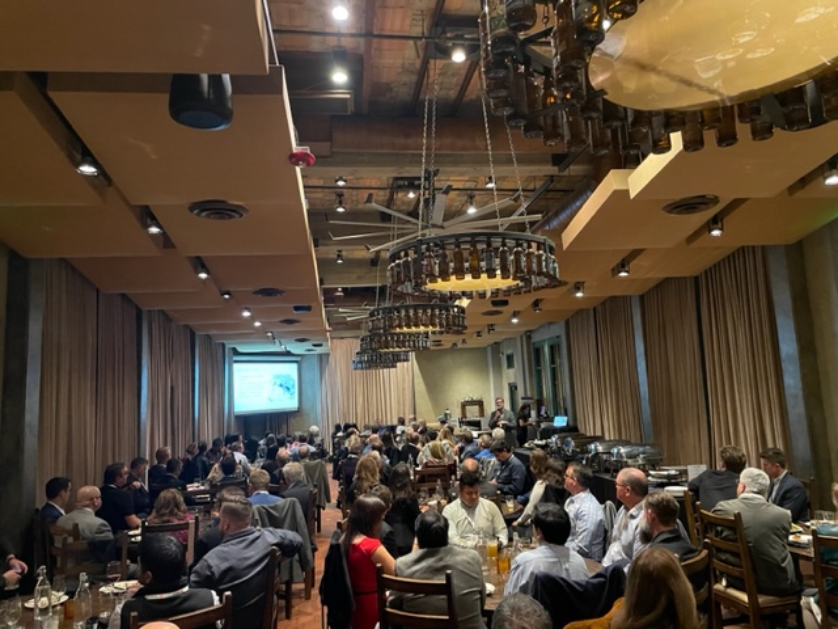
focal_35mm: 26
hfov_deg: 67.3
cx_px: 419
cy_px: 314
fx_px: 629
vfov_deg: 53.1
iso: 800
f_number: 1.6
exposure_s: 1/30
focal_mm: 4.2
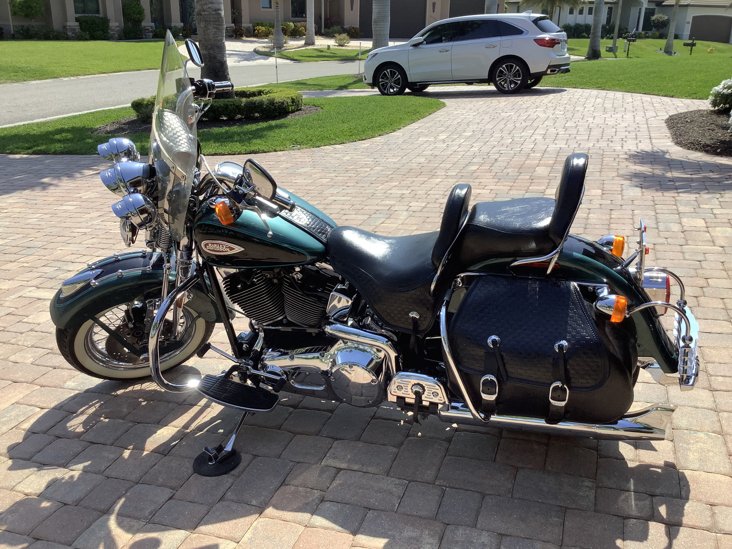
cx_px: 366
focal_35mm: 31
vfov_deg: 45.4
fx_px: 656
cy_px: 274
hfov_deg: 58.4
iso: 25
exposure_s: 1/1131
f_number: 2.4
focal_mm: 3.3
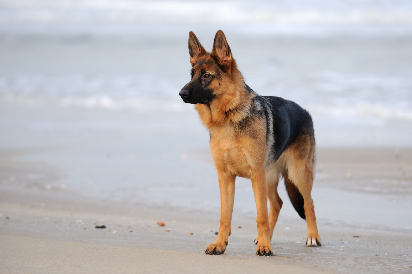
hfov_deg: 10.8
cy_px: 137
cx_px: 206
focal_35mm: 190
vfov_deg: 7.2
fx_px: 2173
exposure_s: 1/400
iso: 200
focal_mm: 190
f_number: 3.2
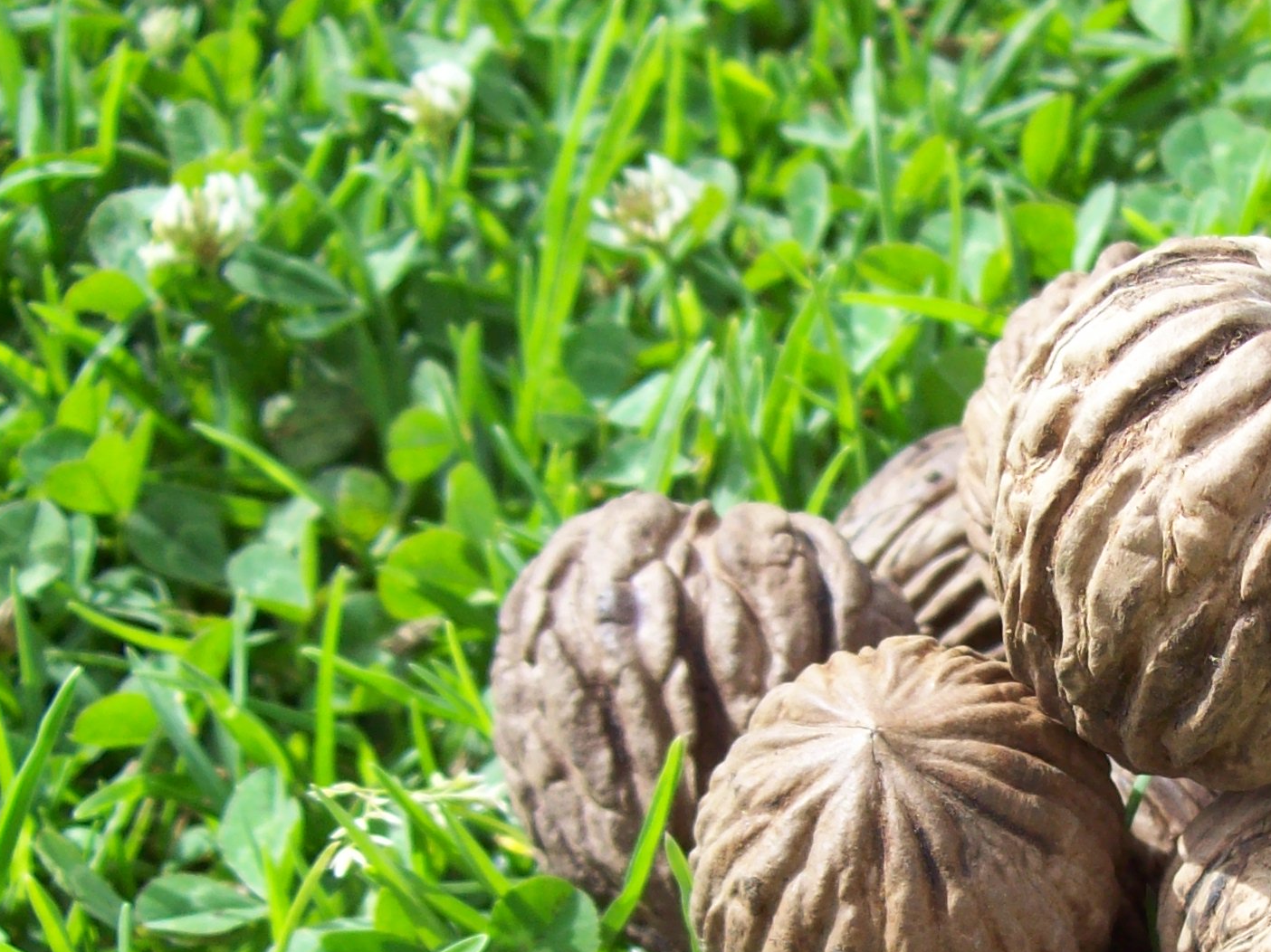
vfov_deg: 19.8
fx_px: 2679
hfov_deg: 25.9
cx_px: 1137
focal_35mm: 73
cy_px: 834
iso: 80
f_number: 2.7
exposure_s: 1/396
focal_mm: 6
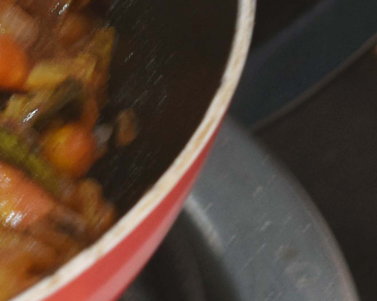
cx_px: -574
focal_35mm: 449
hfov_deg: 4.2
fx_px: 5007
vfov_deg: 3.5
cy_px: 109
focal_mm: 55
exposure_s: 1/2
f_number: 5.6
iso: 400
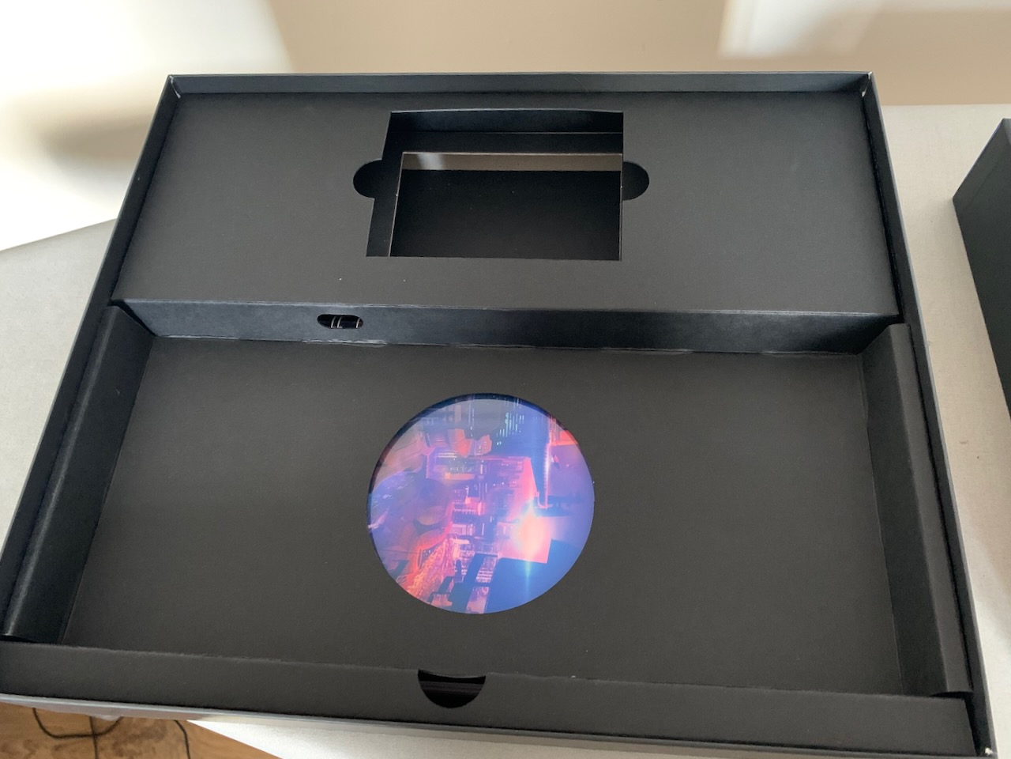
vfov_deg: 53.1
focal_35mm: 26
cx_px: 506
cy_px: 380
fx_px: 759
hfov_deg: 67.3
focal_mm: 4.25
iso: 640
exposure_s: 1/30
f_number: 1.8
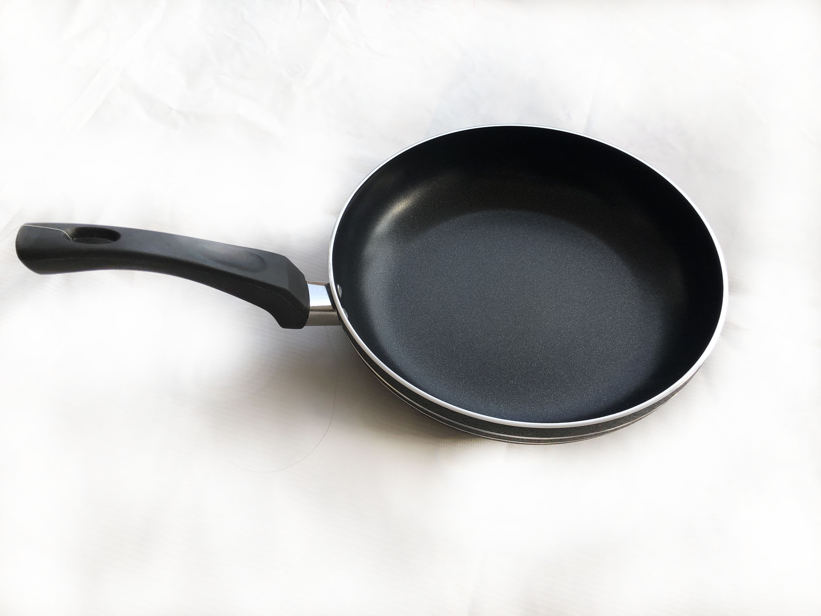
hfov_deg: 63.4
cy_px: 308
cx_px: 410
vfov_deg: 49.7
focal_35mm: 28
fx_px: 664
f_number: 1.8
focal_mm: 3.99
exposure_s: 1/484
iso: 20
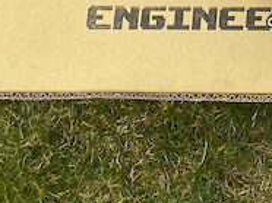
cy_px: -229
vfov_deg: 11.6
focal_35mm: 112
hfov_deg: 15.5
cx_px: 461
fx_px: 879
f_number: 1.8
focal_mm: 4.25
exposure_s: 1/379
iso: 32
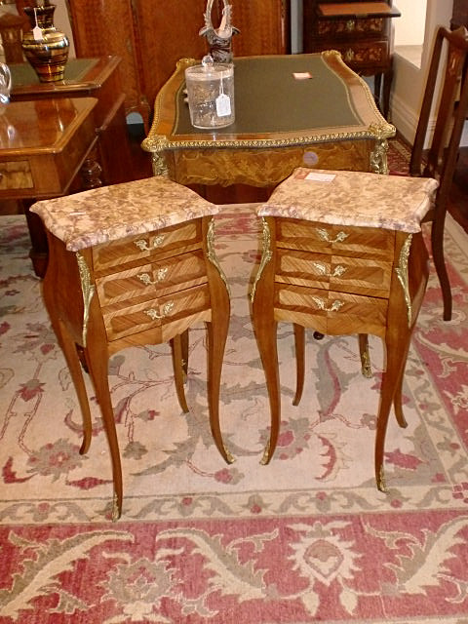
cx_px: 234
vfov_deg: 52.6
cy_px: 312
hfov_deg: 40.7
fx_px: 631
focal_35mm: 35
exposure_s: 1/60
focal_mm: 6.3
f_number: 3.1
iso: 400
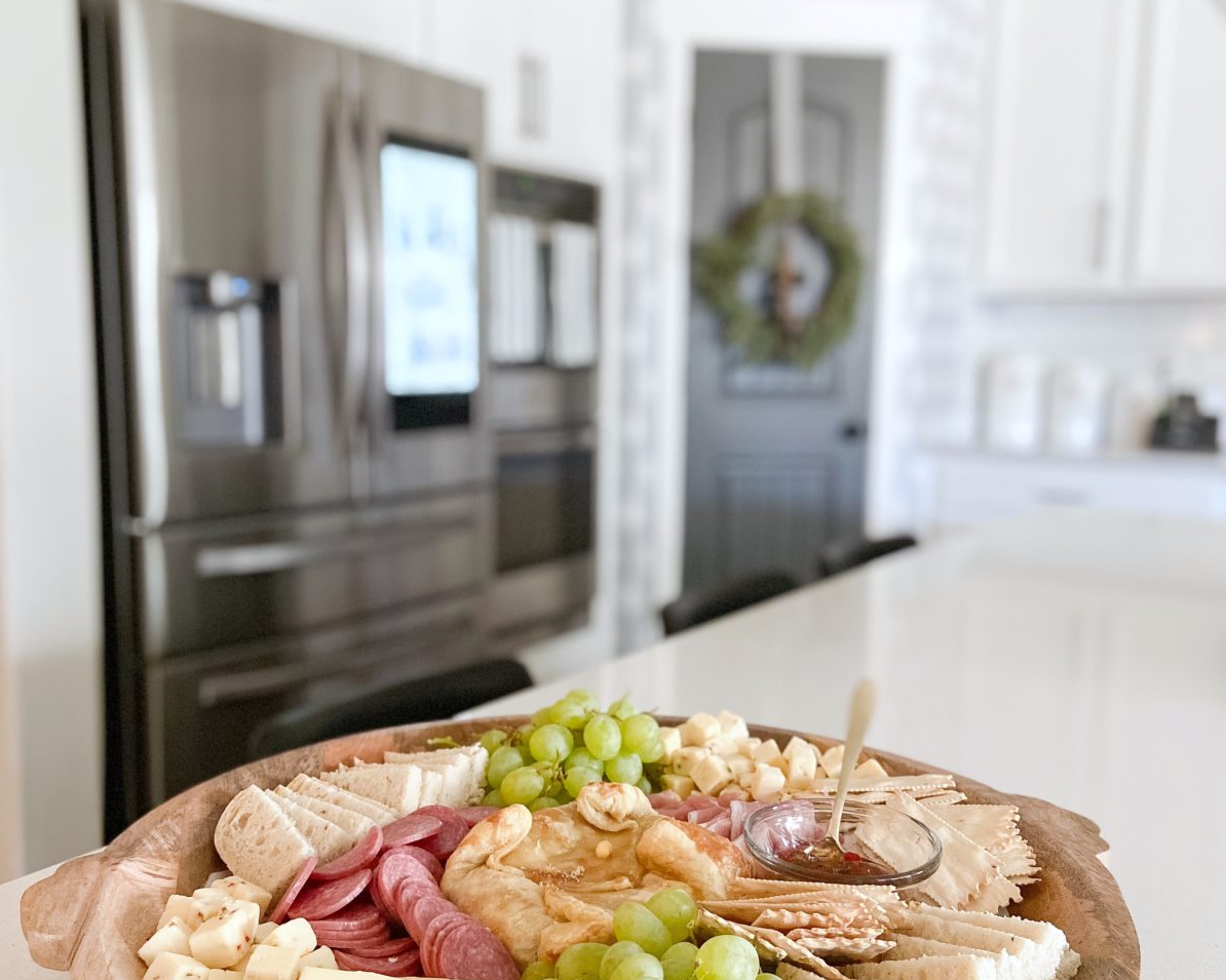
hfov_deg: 52.8
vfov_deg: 43.3
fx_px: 1234
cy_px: 500
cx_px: 612
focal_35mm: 34
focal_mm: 4.25
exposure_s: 1/60
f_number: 1.8
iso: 400
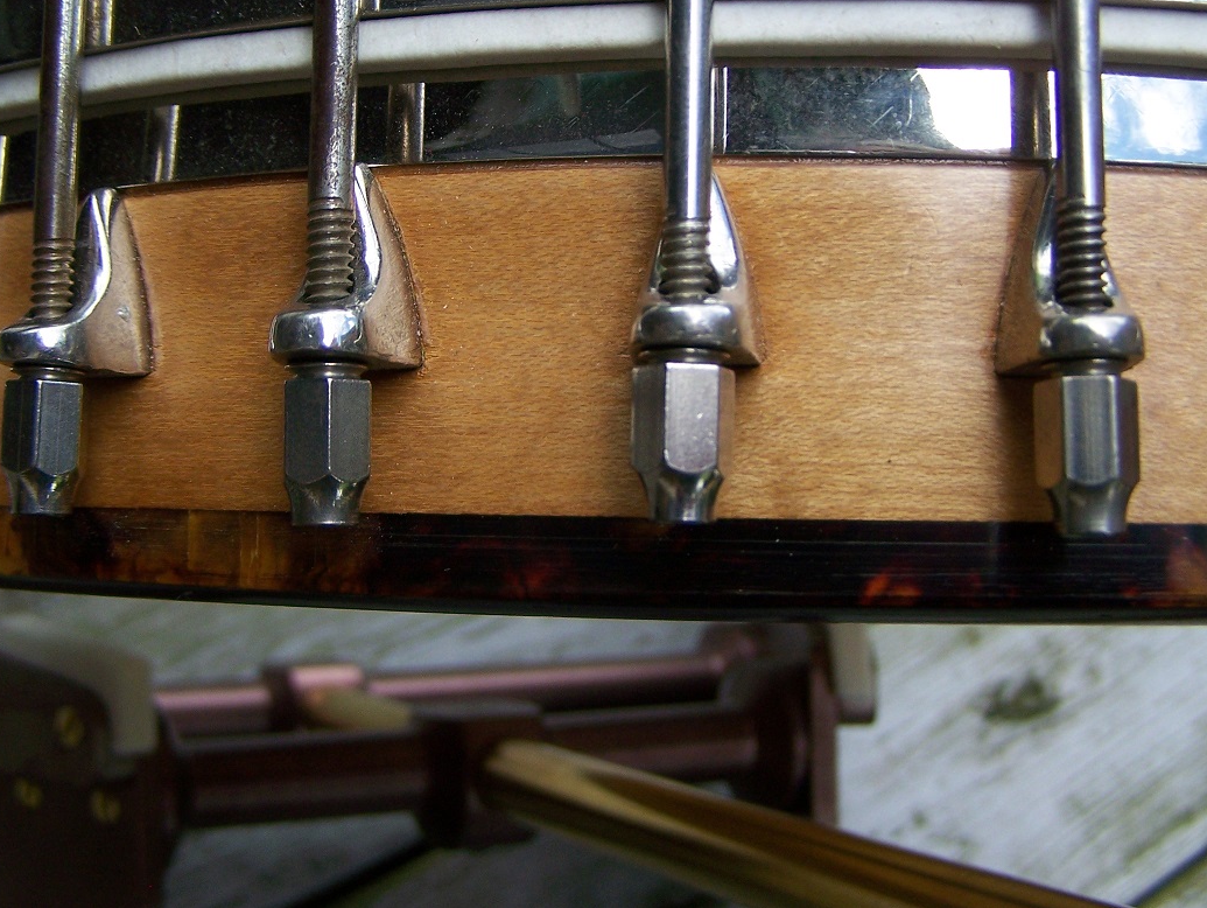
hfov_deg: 36.8
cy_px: 292
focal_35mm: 52
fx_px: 1815
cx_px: 568
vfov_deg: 27.9
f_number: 2.8
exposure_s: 1/400
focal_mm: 6.3
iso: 80
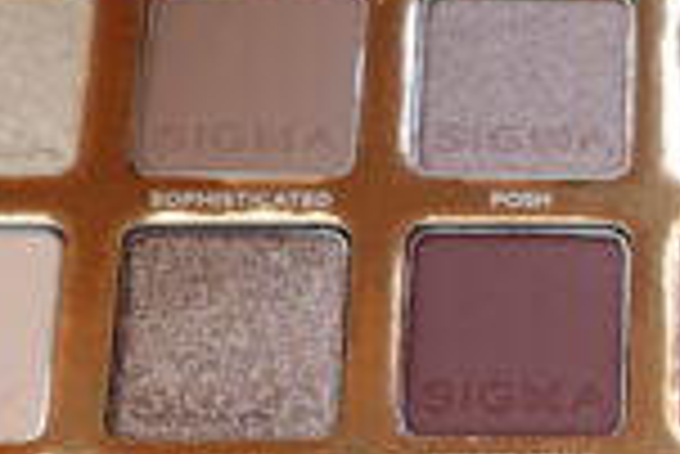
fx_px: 1550
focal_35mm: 82
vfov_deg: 16.1
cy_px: 526
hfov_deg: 22.4
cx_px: 865
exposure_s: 1/40
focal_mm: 9.4
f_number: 2.8
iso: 125
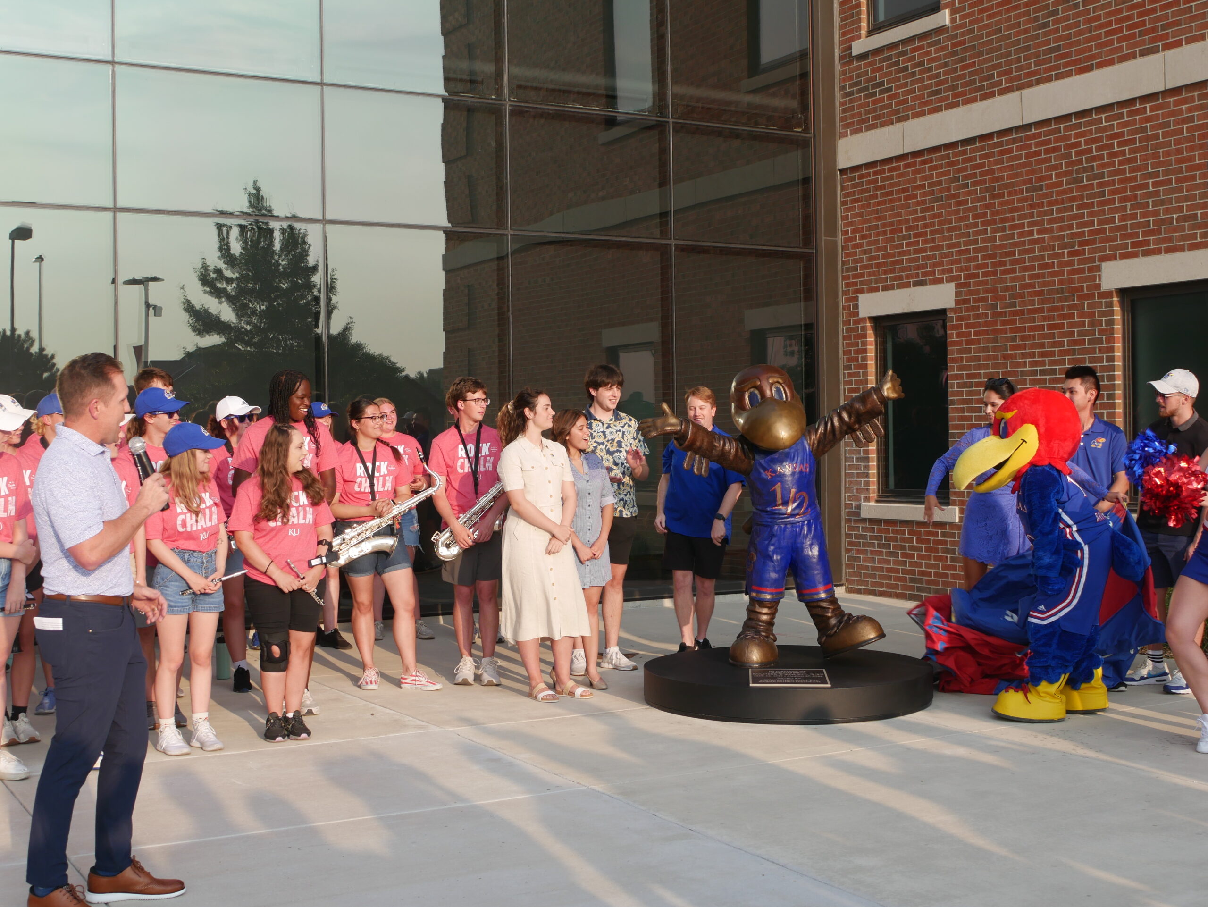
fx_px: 1606
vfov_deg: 31.5
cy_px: 454
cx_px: 604
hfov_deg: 41.2
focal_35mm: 46
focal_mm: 23
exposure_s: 1/200
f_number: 6.3
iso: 200
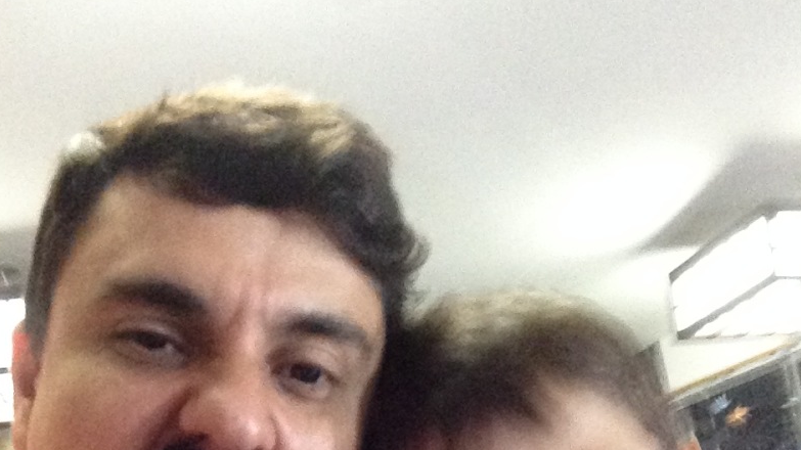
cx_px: 398
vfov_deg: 22.8
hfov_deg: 42.1
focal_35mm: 49
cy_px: 515
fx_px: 1040
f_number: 2.4
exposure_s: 1/15
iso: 640
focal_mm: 2.15
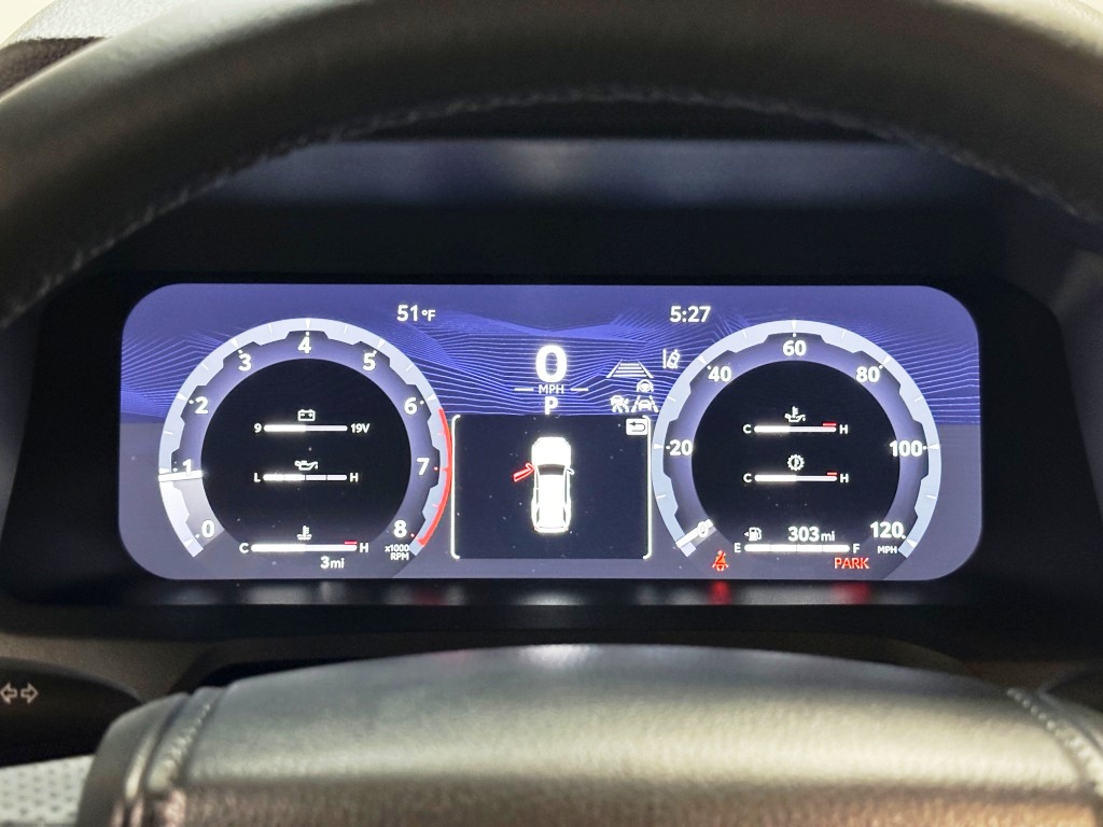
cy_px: 414
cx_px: 552
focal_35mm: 48
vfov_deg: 30.3
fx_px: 1529
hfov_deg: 39.7
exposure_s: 1/30
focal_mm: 6.86
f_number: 1.78
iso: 500
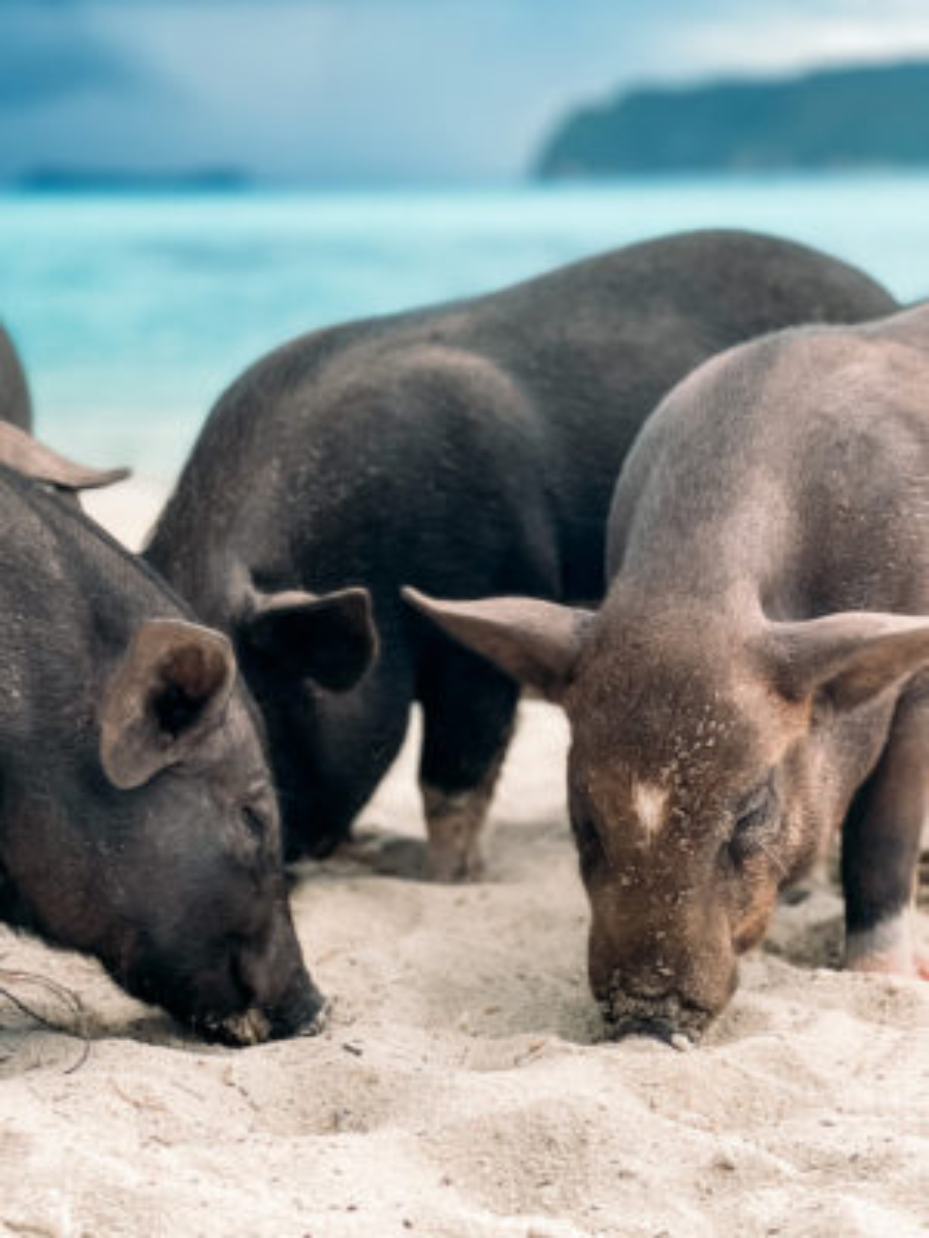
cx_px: 464
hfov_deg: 22.9
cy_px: 619
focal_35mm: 64
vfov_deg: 30.3
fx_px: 2290
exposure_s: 1/120
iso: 50
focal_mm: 7.5
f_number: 2.2
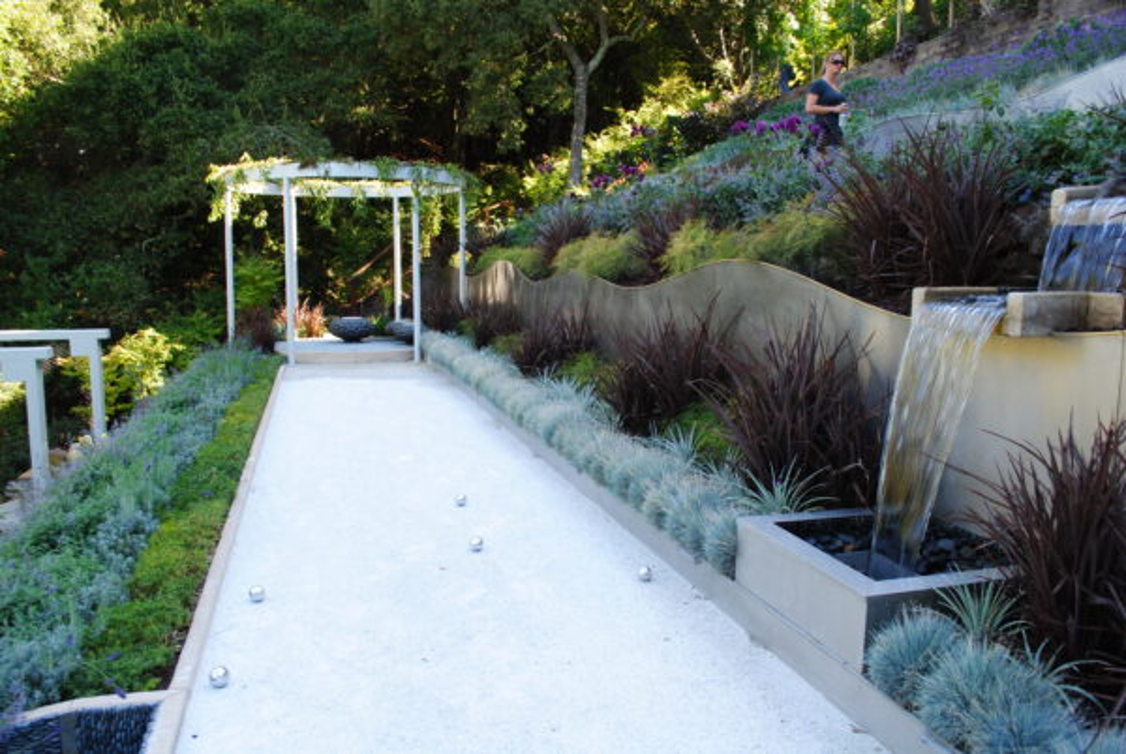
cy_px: 377
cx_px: 563
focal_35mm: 27
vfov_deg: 48.1
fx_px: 846
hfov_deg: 67.3
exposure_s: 1/60
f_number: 5.6
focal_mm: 18
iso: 200
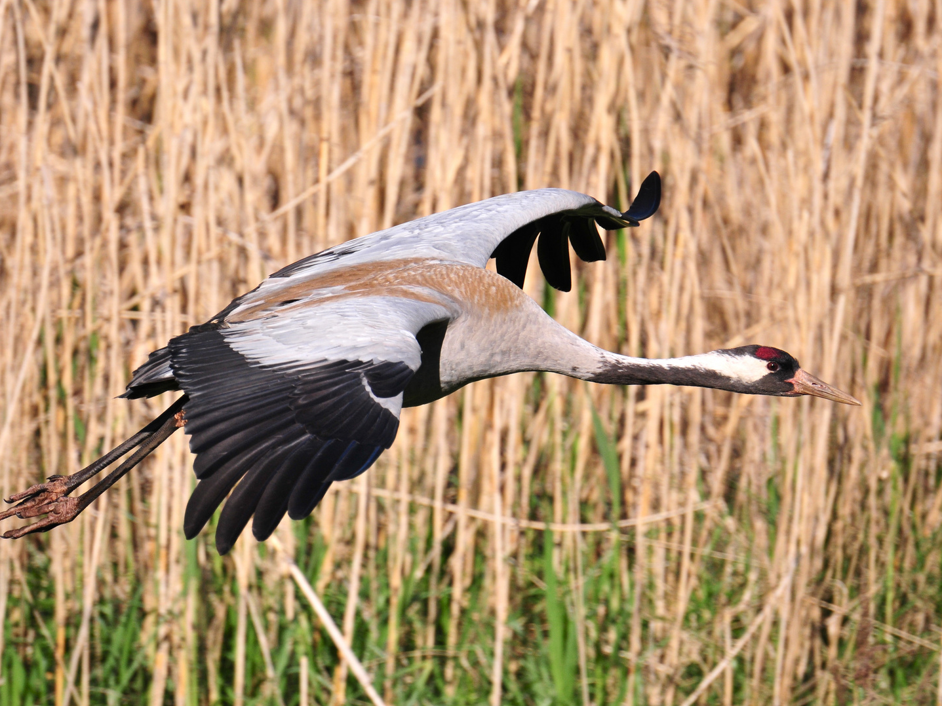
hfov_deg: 3.0
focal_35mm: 652
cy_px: 353
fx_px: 17744
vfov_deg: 2.3
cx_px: 441
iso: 400
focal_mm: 400
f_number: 5.6
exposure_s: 1/2000
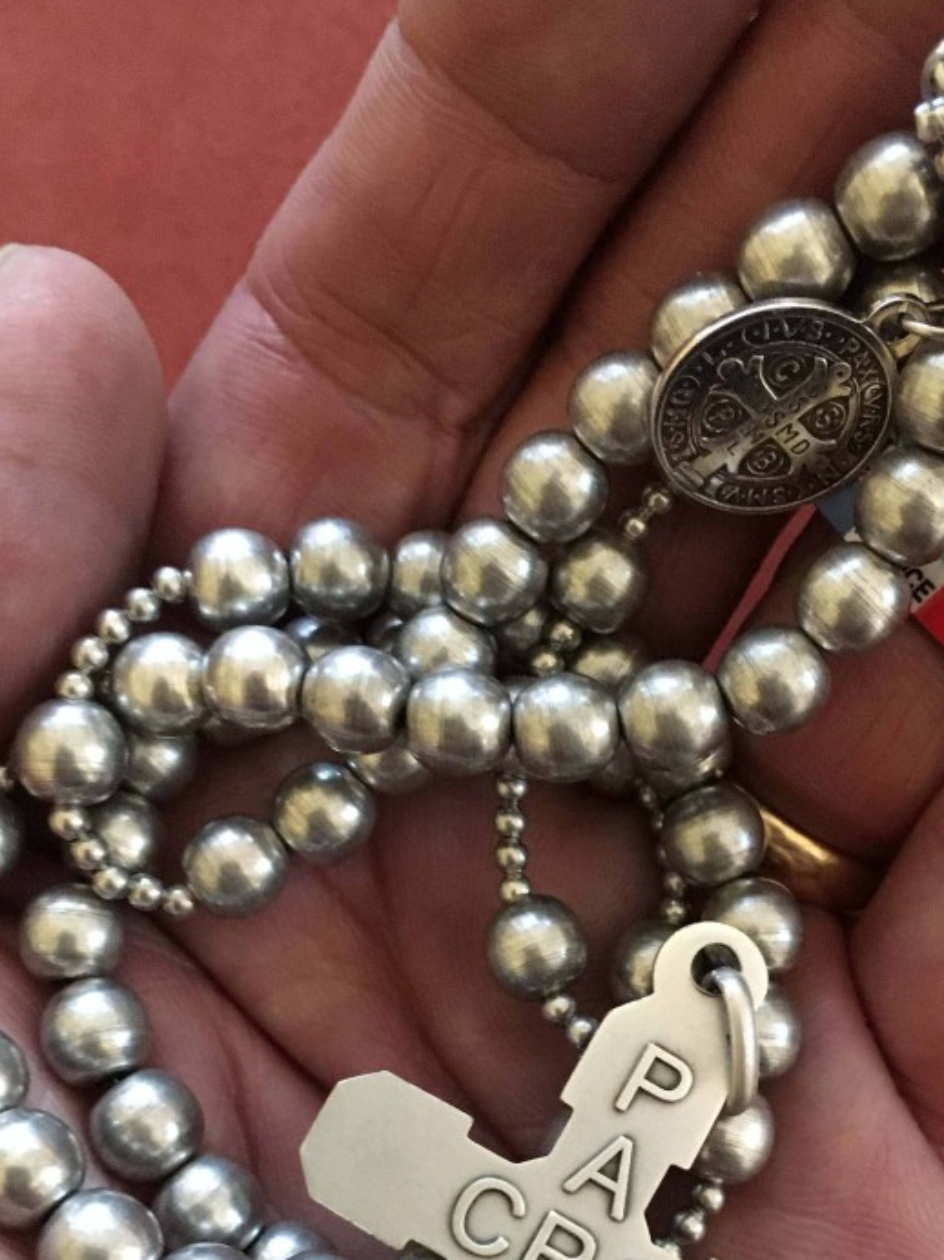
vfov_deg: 43.3
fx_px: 1564
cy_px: 824
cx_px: 558
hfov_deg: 33.5
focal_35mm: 43
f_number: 2.2
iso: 320
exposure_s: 1/17
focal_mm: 4.15
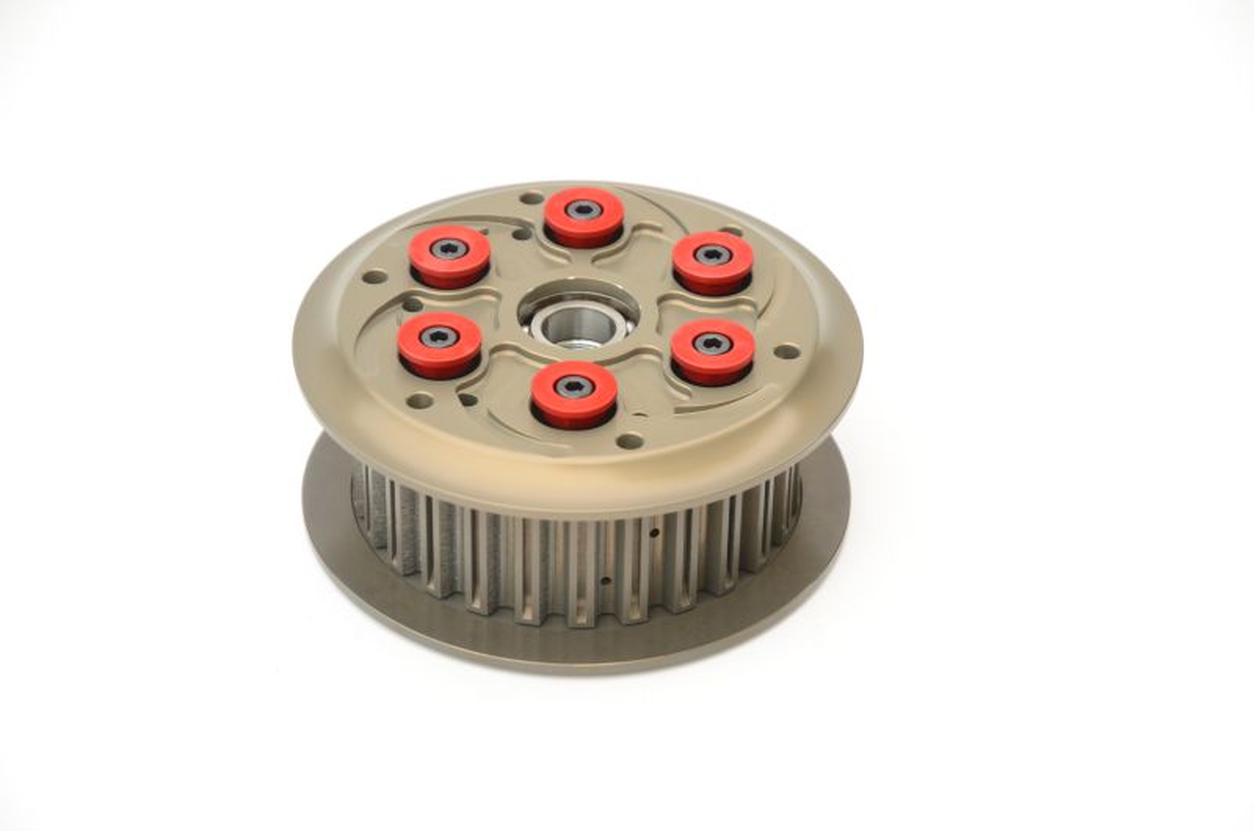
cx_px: 627
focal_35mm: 102
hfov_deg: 20.1
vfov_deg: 13.4
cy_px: 416
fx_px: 3546
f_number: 6.3
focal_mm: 68
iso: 400
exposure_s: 1/250
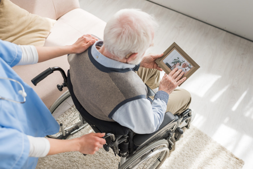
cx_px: 126
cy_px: 84
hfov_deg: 54.4
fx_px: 246
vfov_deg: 37.9
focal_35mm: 35
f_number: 3.2
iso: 200
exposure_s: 1/400
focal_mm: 35
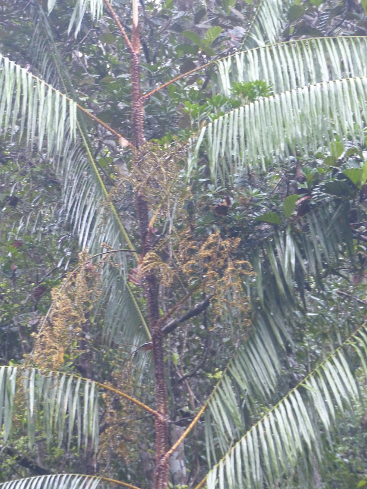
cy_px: 244
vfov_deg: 13.2
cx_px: 184
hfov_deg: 9.9
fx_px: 2121
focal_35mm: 150
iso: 400
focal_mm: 27
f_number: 2.8
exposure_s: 1/80
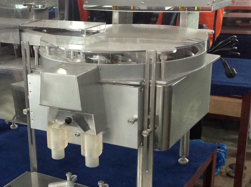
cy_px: 114
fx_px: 492
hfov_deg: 28.0
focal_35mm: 68
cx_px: 49
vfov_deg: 21.5
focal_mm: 4.28
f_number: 2.4
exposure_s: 1/15
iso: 200
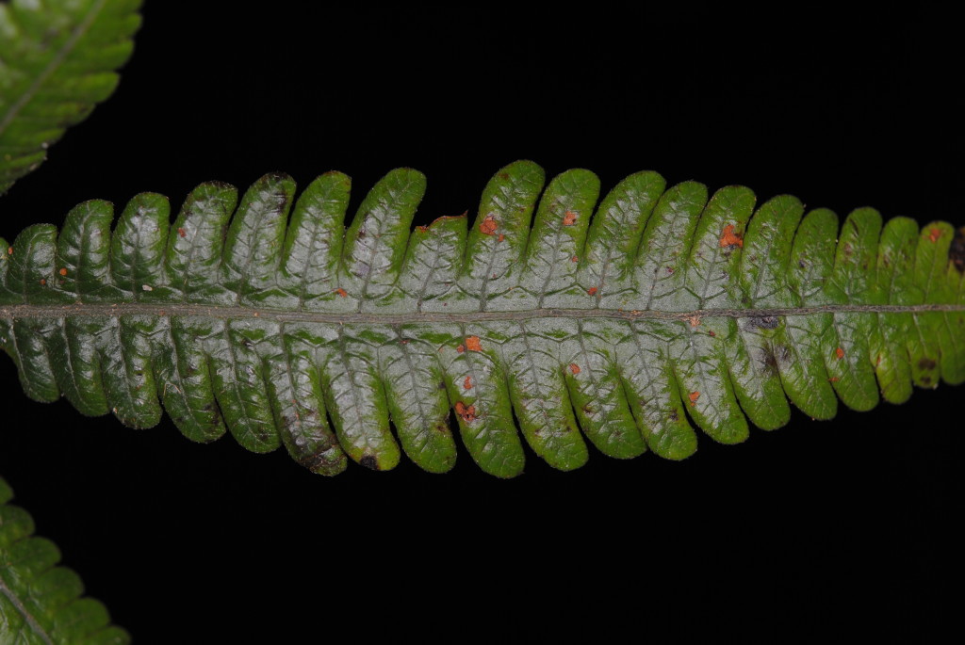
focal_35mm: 90
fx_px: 2415
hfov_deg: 22.6
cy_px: 322
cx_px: 482
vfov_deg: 15.2
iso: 100
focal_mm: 60
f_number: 5.6
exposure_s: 1/125
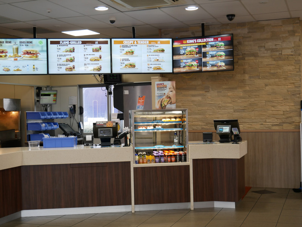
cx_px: 151
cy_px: 114
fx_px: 471
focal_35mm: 54
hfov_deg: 35.5
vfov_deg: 27.1
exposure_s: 1/60
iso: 400
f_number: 4.6
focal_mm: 27
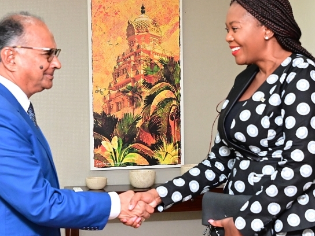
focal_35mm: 76
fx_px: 692
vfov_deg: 19.4
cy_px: 143
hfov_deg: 25.7
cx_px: 166
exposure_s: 1/160
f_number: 8
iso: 6400
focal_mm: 42
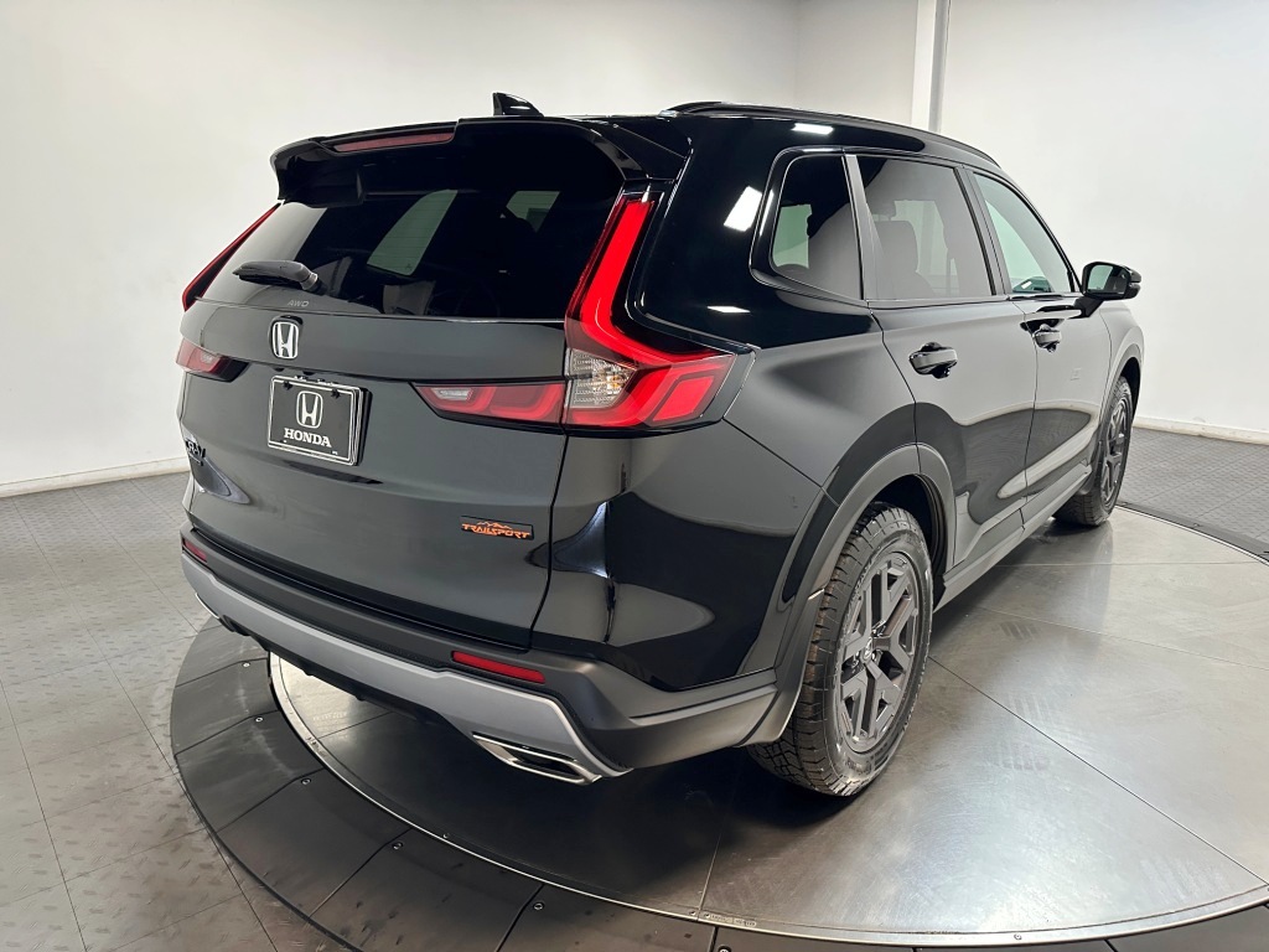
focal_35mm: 24
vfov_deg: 56.8
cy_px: 476
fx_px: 880
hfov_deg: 71.6
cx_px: 634
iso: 500
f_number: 1.78
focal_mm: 6.86
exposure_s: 1/60
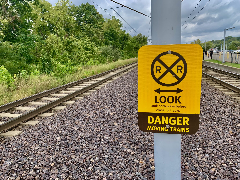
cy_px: 90
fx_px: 180
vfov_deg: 53.1
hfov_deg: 67.3
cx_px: 120
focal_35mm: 26
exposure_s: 1/1163
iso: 25
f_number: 1.8
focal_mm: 4.25
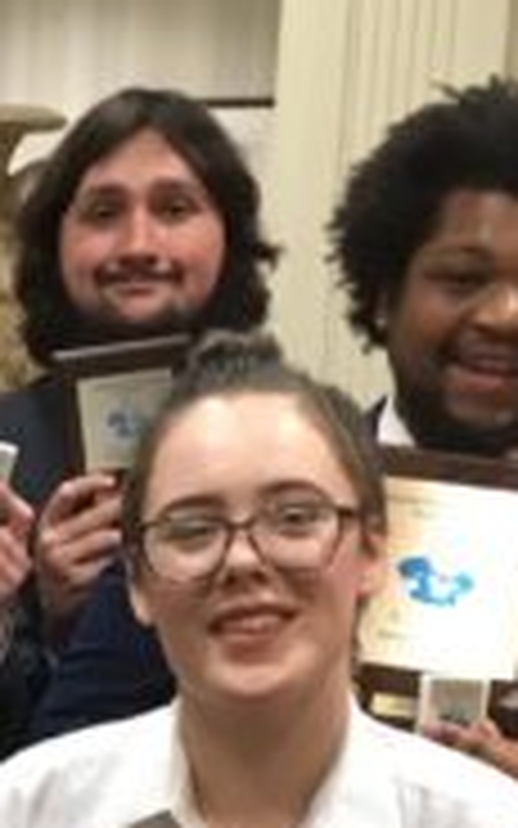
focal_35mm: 122
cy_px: 1048
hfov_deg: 10.2
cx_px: -383
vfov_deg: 16.3
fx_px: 2756
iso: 200
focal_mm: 4.15
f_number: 2.2
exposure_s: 1/30
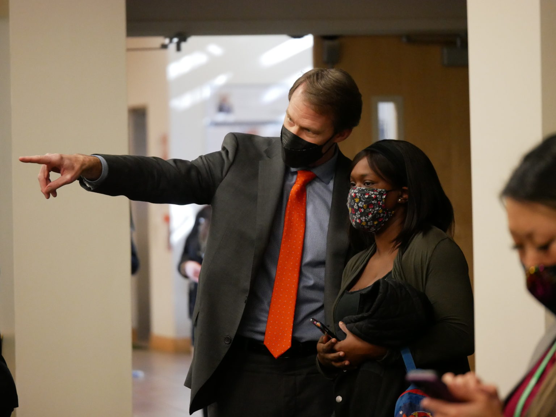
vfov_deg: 7.4
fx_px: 3213
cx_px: 278
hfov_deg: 9.9
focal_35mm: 200
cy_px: 208
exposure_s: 1/200
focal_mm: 100
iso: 3200
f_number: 2.8
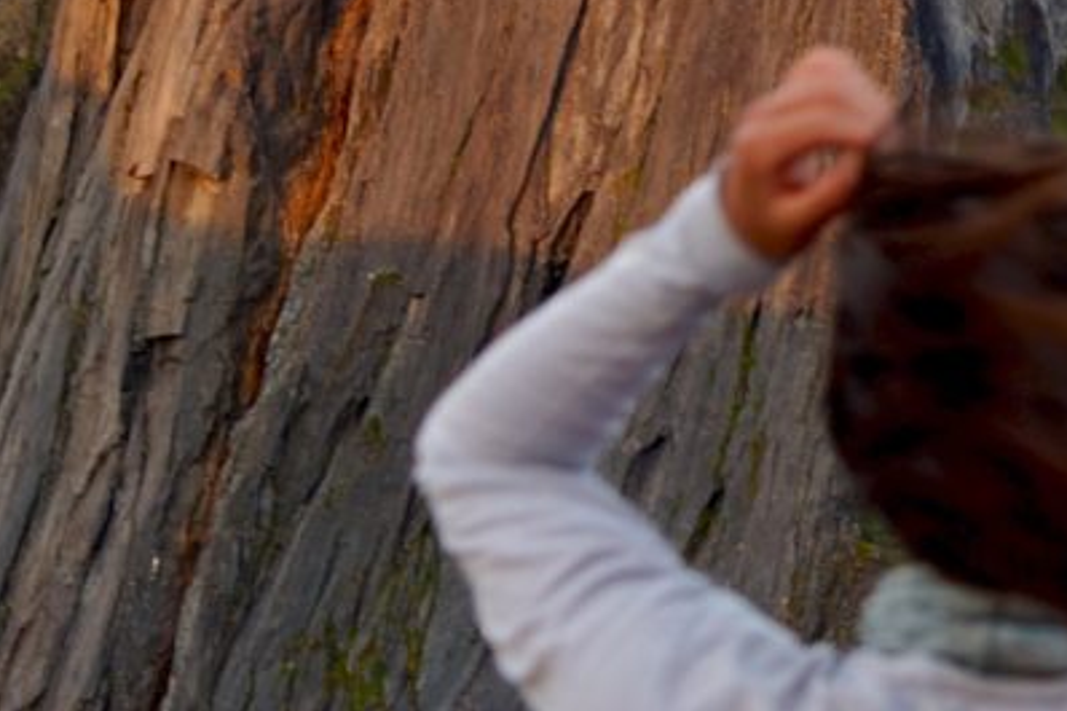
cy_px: -59
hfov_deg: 14.8
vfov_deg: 10.0
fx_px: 3999
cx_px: 1180
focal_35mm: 135
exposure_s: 1/60
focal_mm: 35
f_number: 4.5
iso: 100
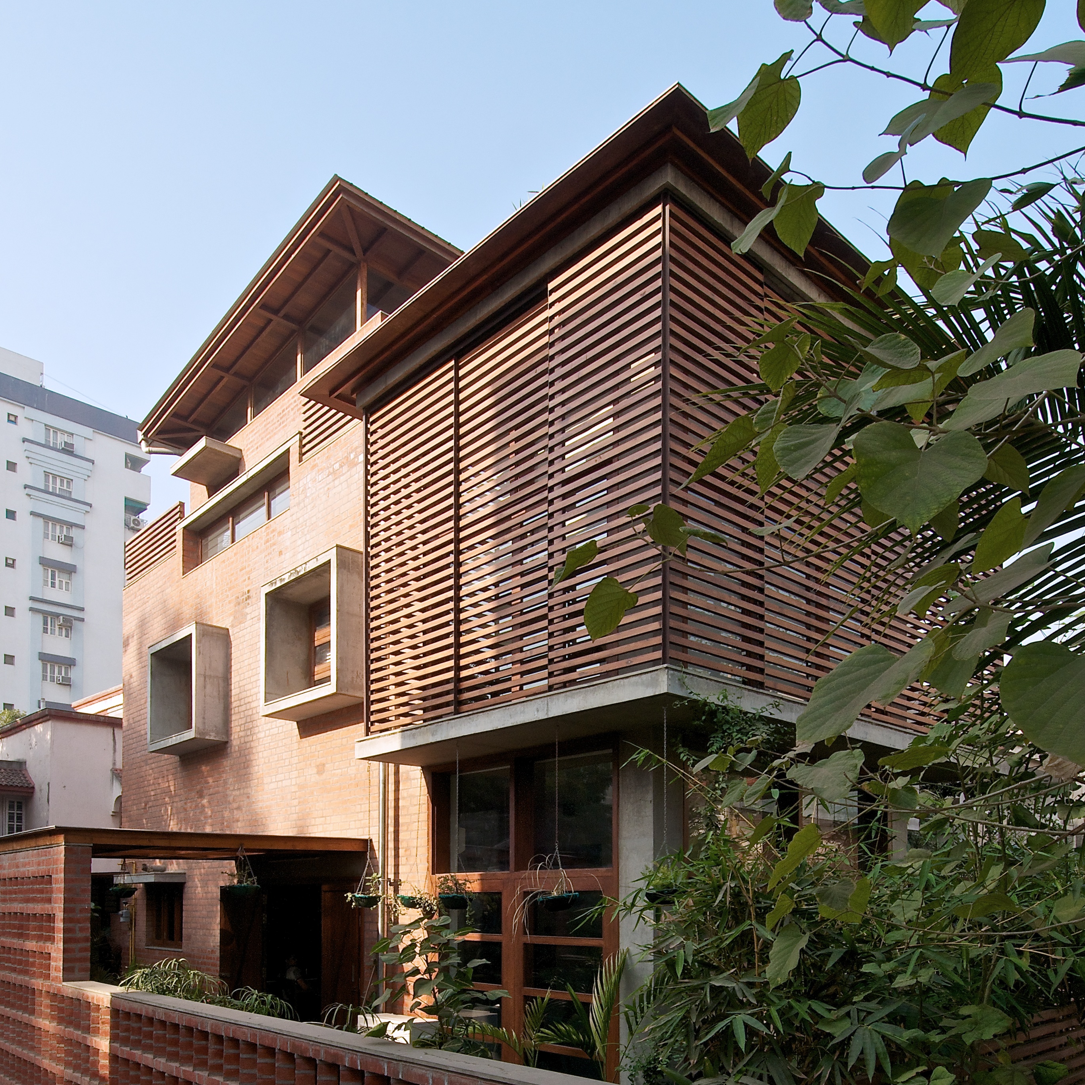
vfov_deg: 61.1
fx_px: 851
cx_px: 533
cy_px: 823
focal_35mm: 24
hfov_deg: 65.0
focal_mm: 12
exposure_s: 1/60
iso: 250
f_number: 18
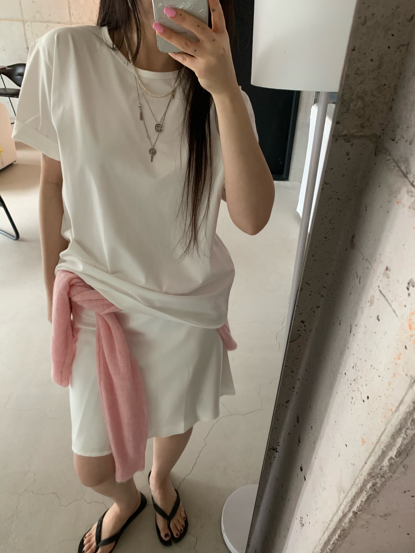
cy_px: 276
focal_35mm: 26
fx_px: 416
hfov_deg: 53.1
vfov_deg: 67.3
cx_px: 208
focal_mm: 4.25
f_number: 1.8
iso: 250
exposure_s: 1/40
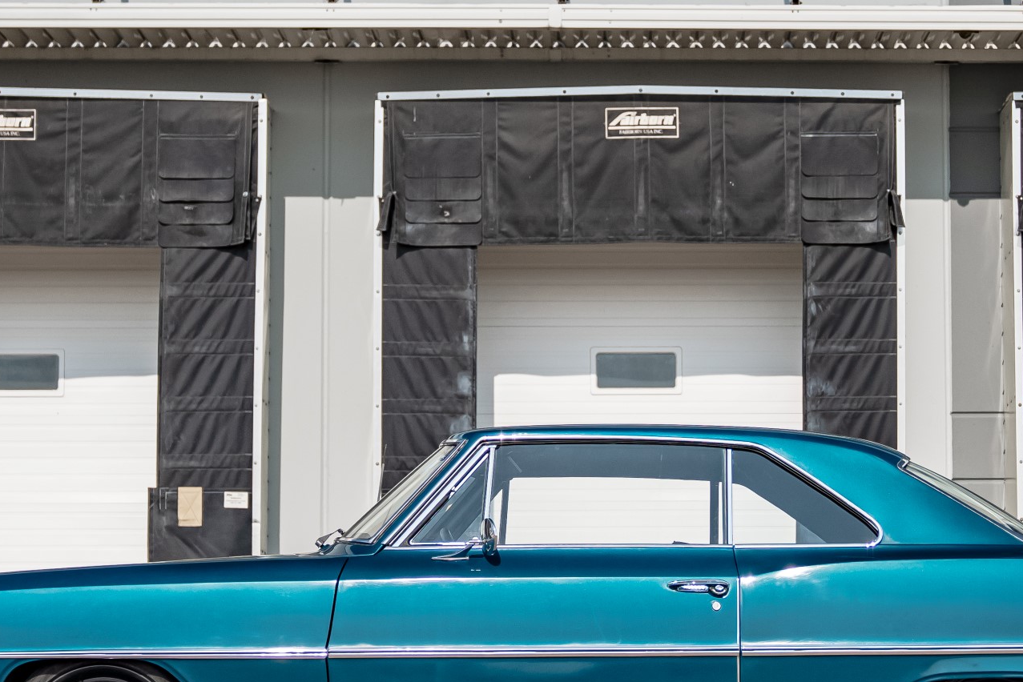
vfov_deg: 12.6
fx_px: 3098
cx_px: 642
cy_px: 449
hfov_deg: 18.7
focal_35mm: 109
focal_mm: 39
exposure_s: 1/3200
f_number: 2.8
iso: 100
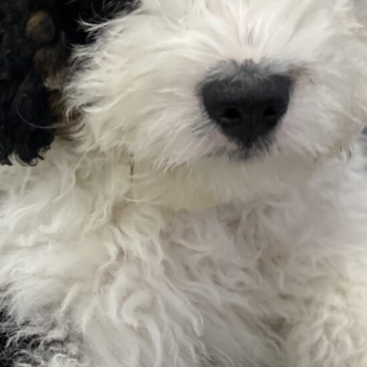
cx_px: 235
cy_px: 193
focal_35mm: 142
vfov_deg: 12.3
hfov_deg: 12.3
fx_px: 1703
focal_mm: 6
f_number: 2
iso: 200
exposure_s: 1/120
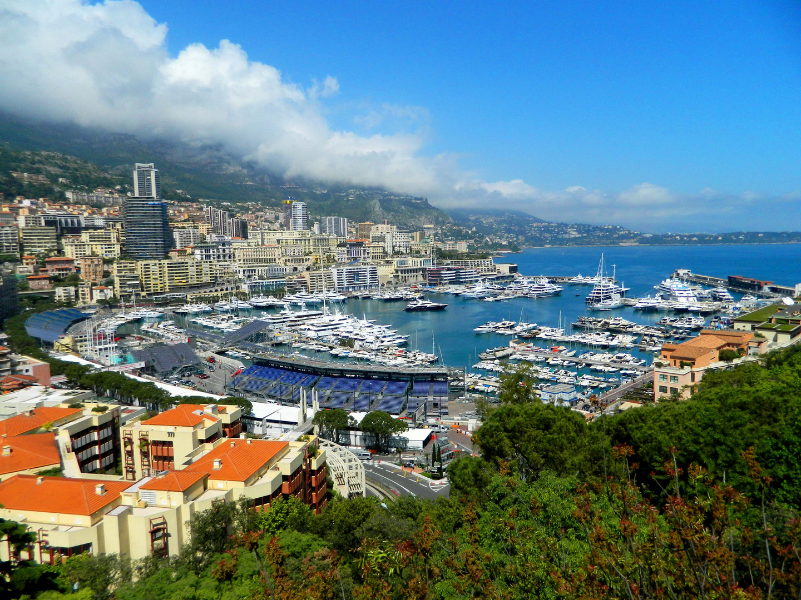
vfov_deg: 54.9
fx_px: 578
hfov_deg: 69.4
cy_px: 300
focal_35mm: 25
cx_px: 400
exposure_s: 1/320
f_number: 8.7
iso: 80
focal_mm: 4.5
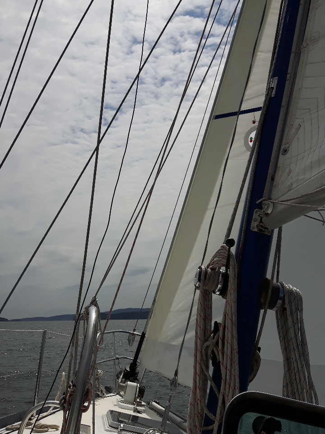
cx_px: 162
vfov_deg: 58.4
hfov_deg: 45.4
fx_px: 388
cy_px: 217
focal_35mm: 31
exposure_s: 1/6452
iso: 40
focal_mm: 3.7
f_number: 1.9
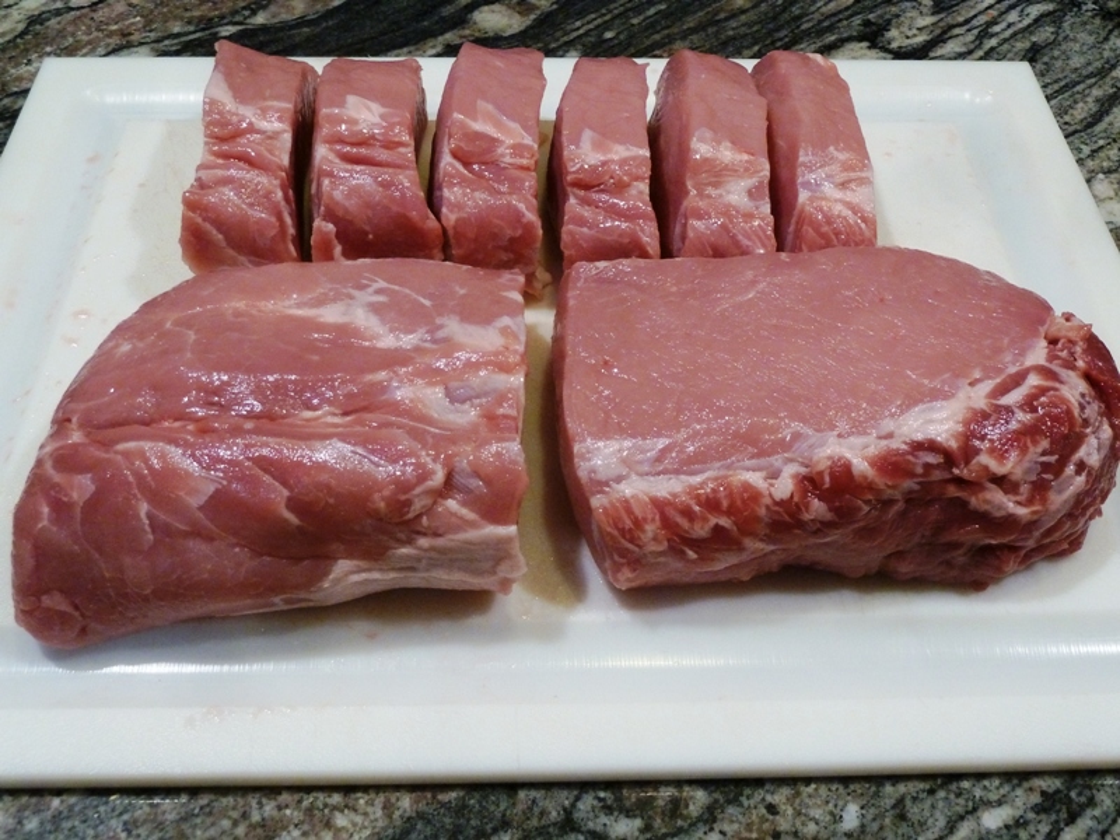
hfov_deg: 50.1
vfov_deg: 38.7
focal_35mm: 37
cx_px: 560
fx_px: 1197
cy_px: 420
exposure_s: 1/25
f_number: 3.6
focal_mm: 6.1
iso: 400
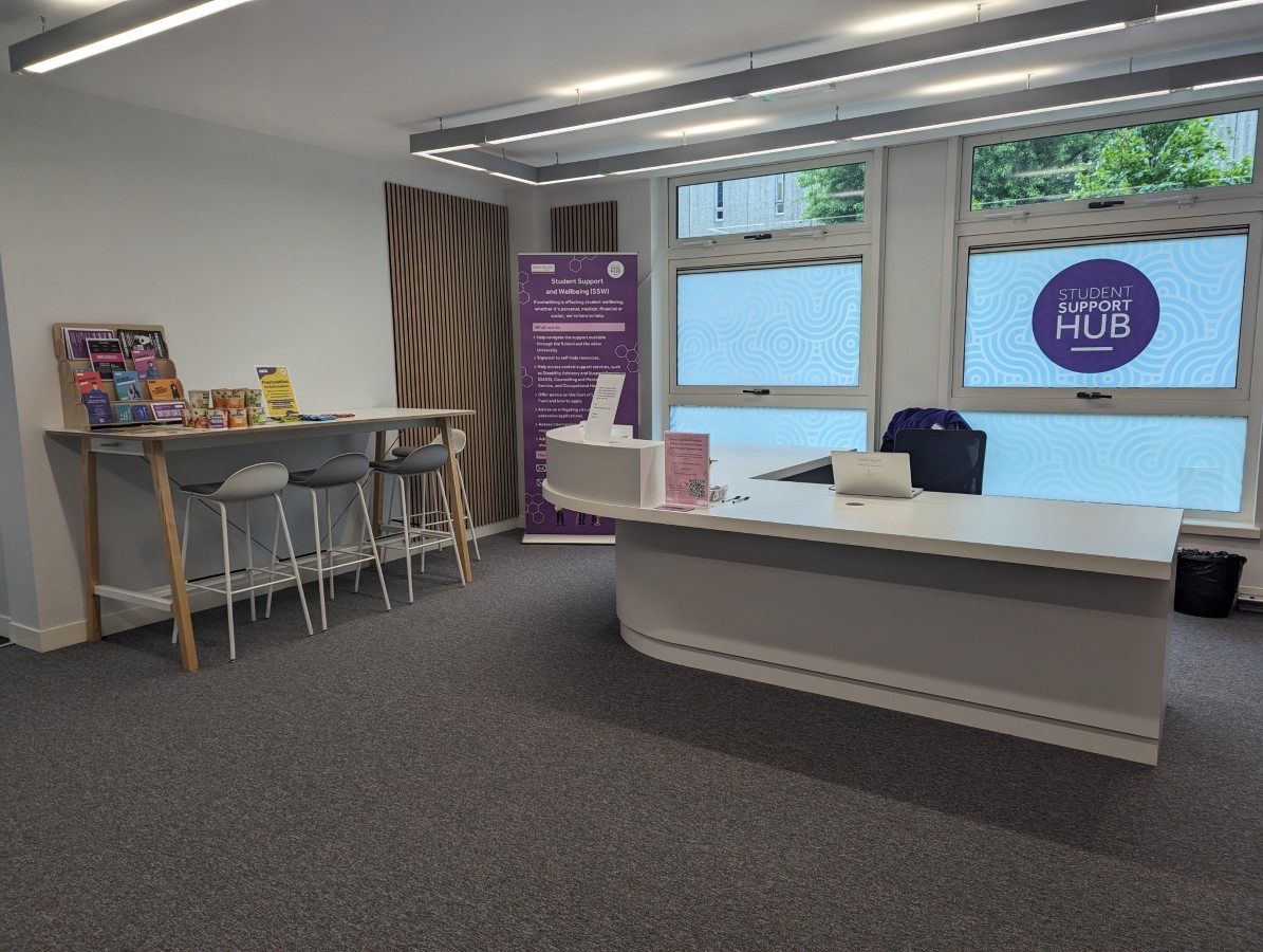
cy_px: 476
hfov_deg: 71.5
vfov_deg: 56.9
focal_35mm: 24
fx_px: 877
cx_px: 632
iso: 45
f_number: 1.85
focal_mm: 6.81
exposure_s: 1/100
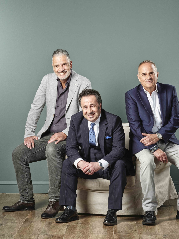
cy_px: 135
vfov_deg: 17.1
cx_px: 94
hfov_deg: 12.9
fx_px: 793
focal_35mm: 115
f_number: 16
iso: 400
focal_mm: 110
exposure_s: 1/125
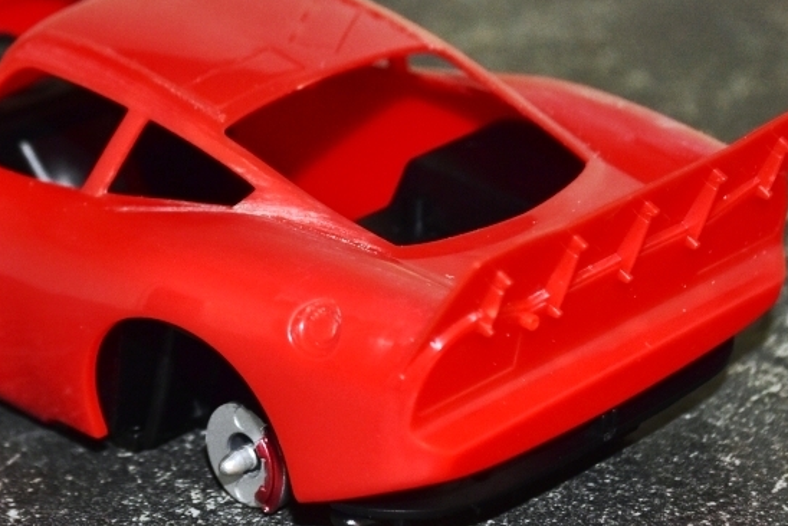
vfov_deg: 10.9
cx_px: 75
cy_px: 240
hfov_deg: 16.1
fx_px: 2758
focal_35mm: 126
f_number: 5.3
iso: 1250
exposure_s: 1/60
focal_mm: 45
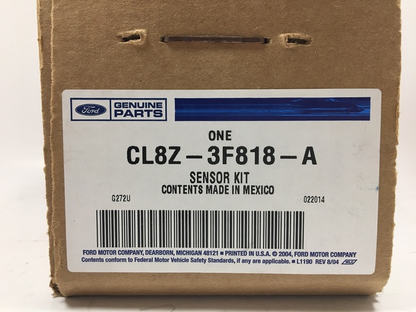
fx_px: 349
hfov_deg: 61.7
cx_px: 208
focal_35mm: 29
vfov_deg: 48.2
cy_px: 156
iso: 32
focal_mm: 4.15
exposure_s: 1/30
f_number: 2.2
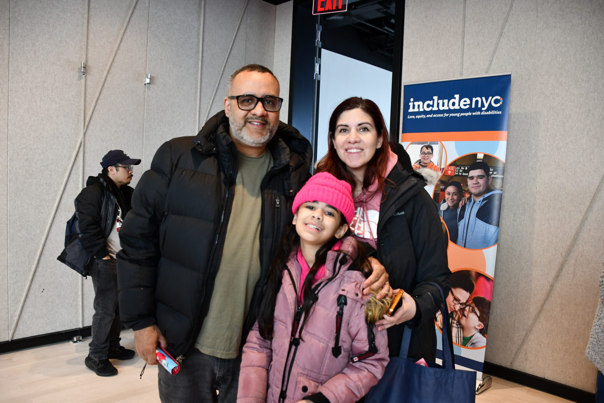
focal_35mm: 27
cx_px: 302
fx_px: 453
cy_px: 202
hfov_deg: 67.4
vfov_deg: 47.9
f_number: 3.5
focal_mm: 18
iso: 800
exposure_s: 1/125
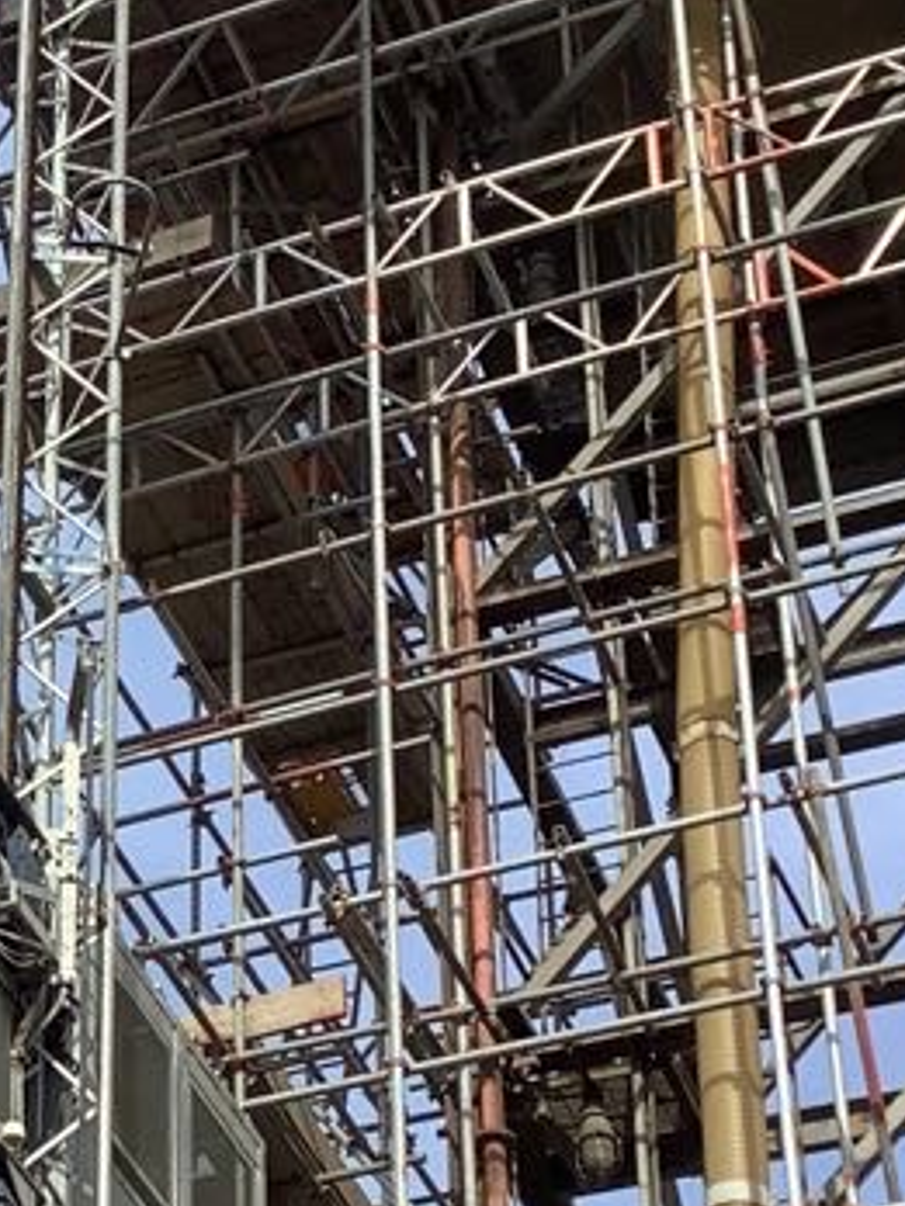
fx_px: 3974
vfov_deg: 17.0
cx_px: -212
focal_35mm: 114
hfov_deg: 12.6
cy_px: 1074
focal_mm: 3.3
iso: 25
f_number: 2.4
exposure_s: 1/1087
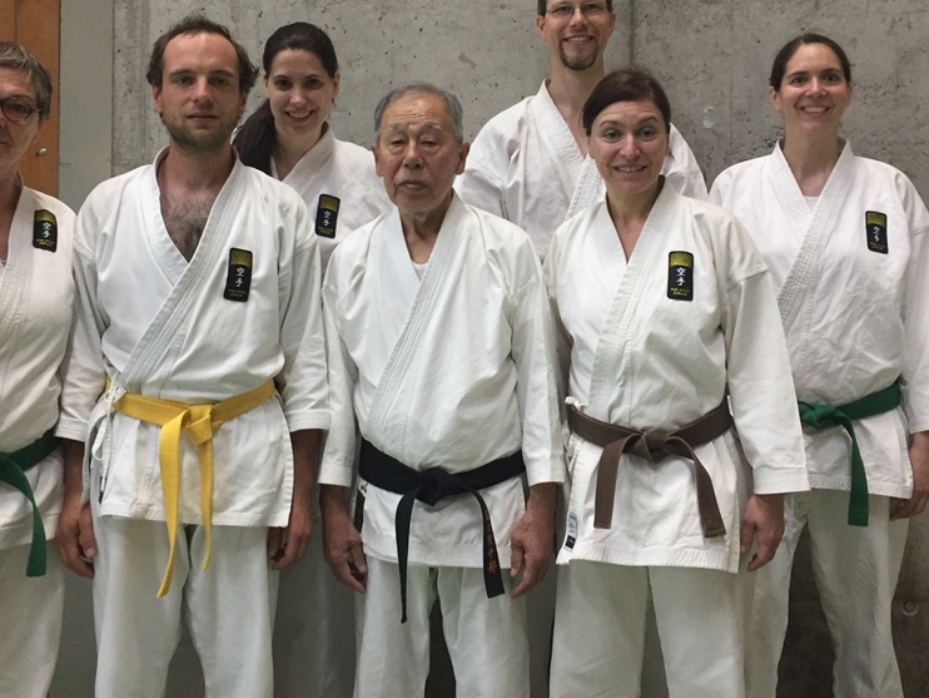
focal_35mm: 40
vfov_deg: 35.5
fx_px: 1074
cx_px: 441
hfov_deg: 46.8
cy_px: 221
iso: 160
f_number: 2.2
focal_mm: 4.15
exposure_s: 1/33
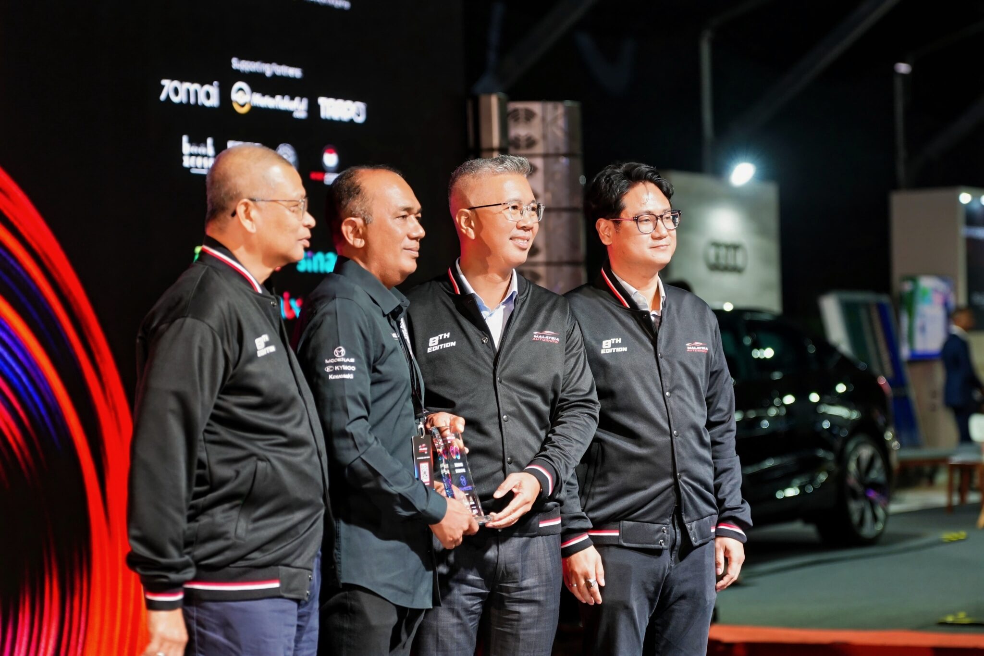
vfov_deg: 13.4
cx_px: 492
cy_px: 328
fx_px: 2788
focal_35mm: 102
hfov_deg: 20.0
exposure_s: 1/60
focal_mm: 68
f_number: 2
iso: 320
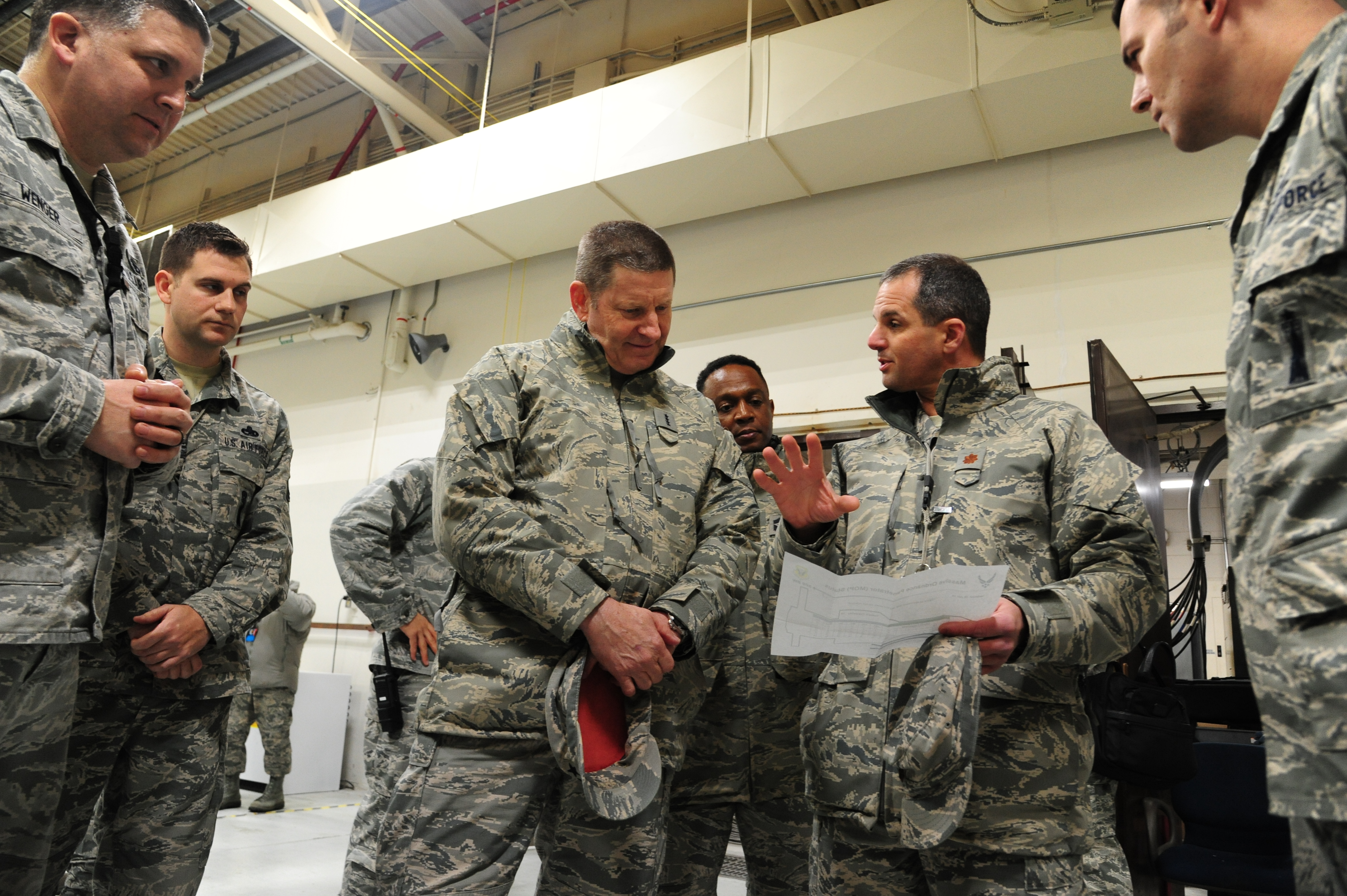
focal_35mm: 24
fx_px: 897
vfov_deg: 53.1
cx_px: 674
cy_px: 448
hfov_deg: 73.8
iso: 2000
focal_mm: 24
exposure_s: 1/60
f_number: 7.1
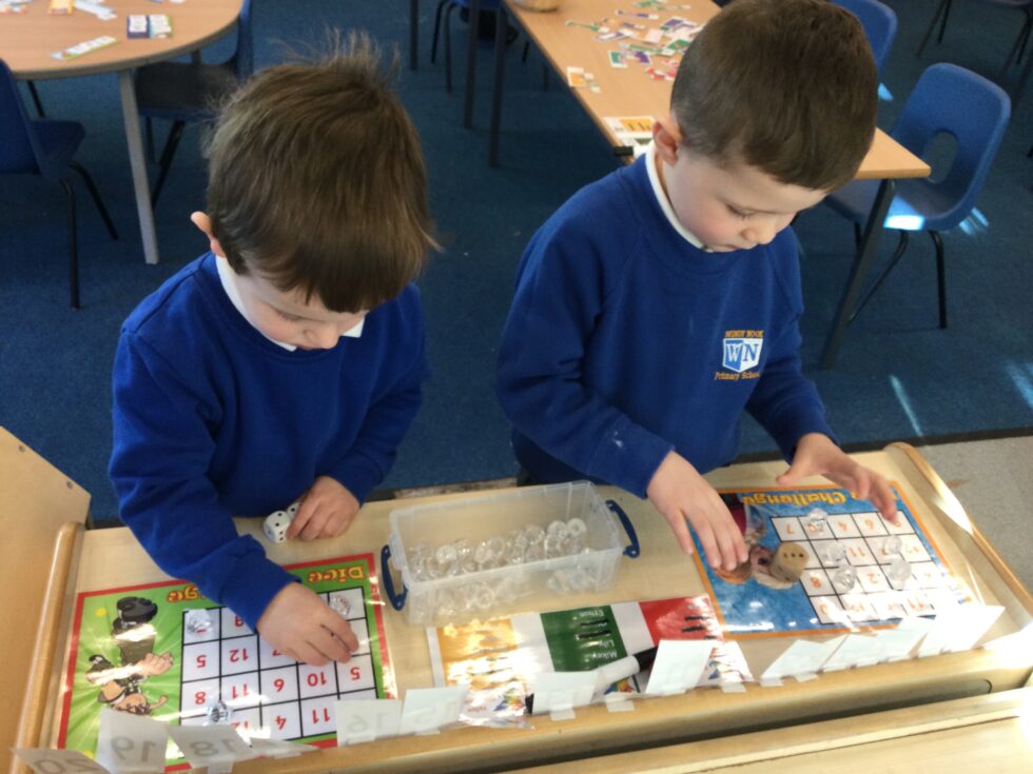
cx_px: 516
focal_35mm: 31
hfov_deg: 58.4
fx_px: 925
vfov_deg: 45.4
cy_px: 387
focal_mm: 3.3
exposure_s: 1/33
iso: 80
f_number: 2.4
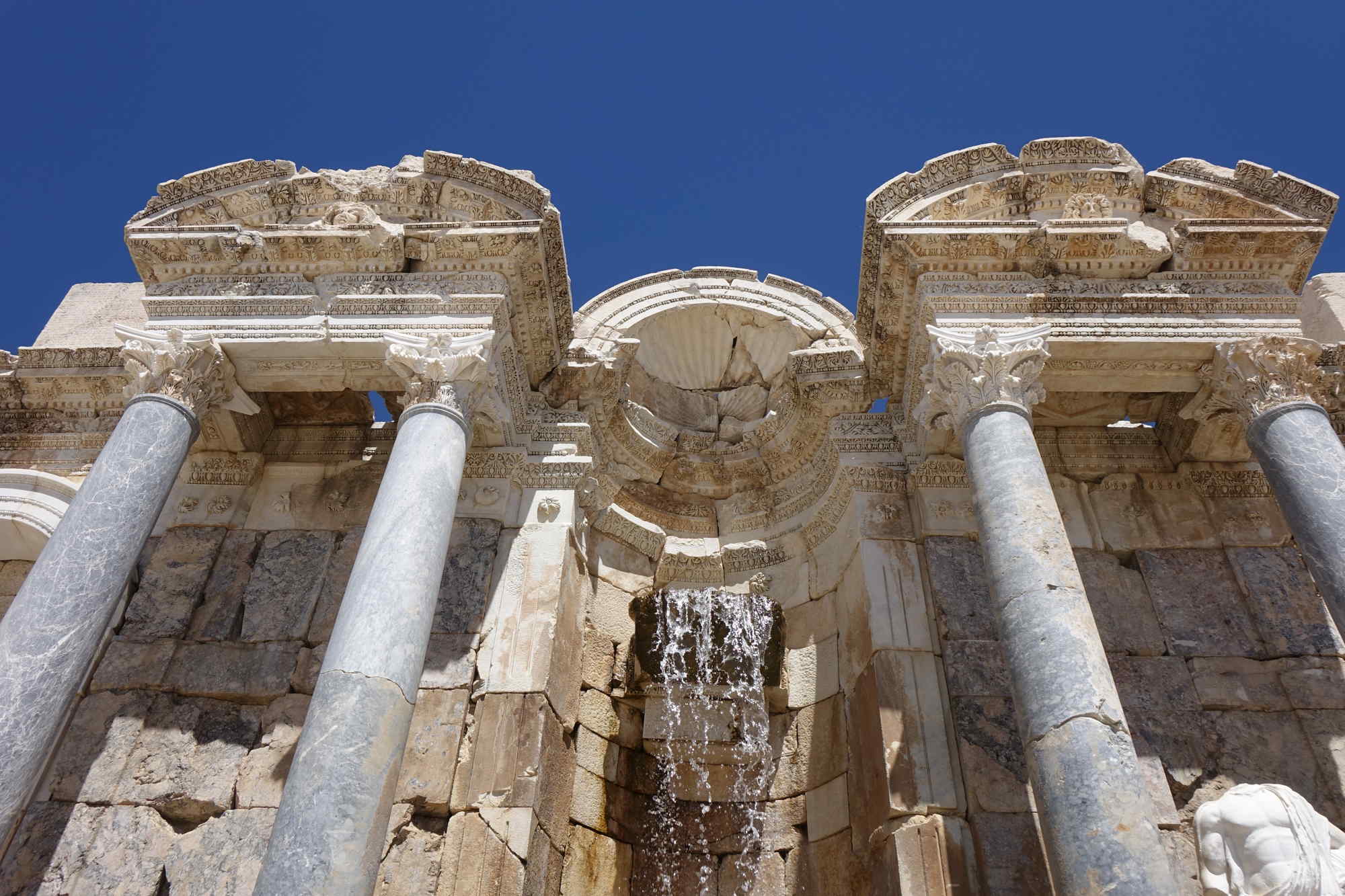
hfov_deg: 61.9
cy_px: 448
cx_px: 672
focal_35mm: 30
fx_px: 1121
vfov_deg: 43.6
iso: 125
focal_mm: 11.13
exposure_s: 1/800
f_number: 5
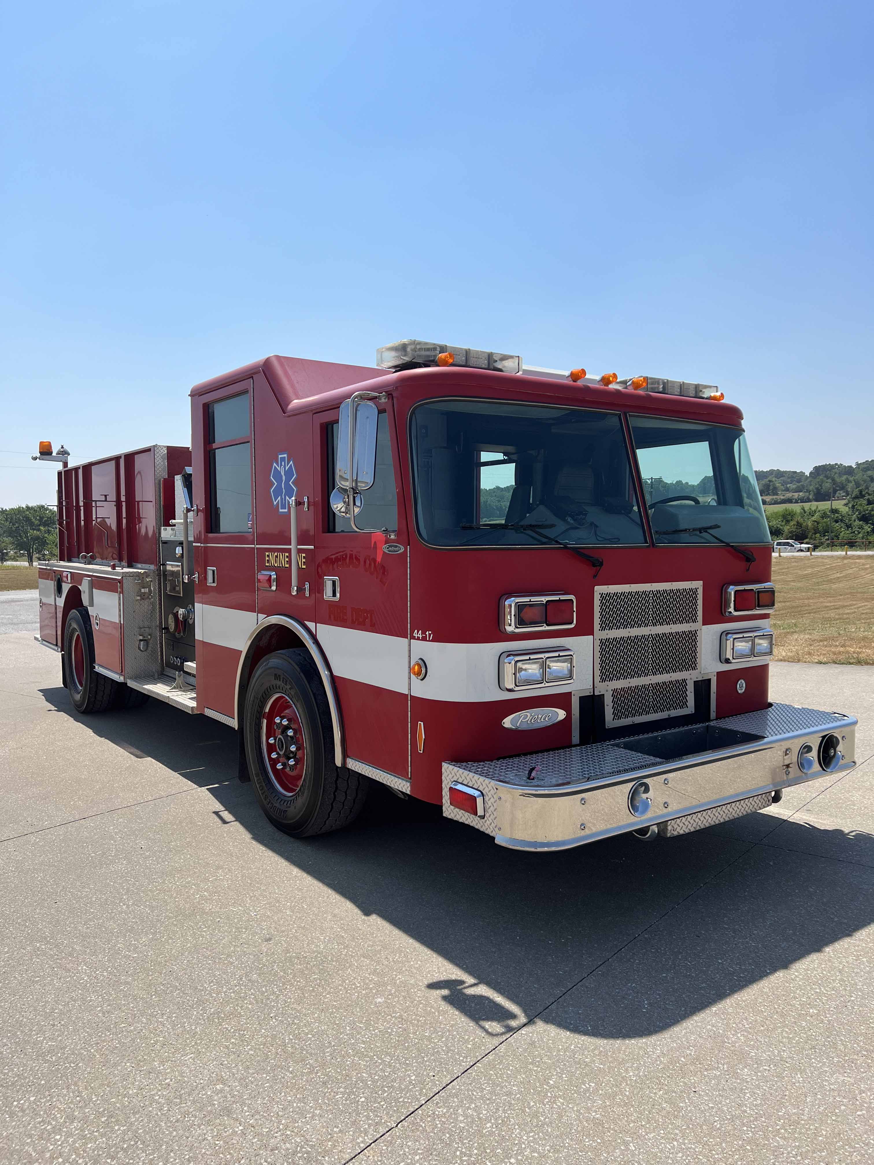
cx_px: 437
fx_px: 875
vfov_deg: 67.3
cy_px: 582
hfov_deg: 53.1
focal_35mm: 26
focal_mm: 5.7
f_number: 1.5
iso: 50
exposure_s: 1/5587
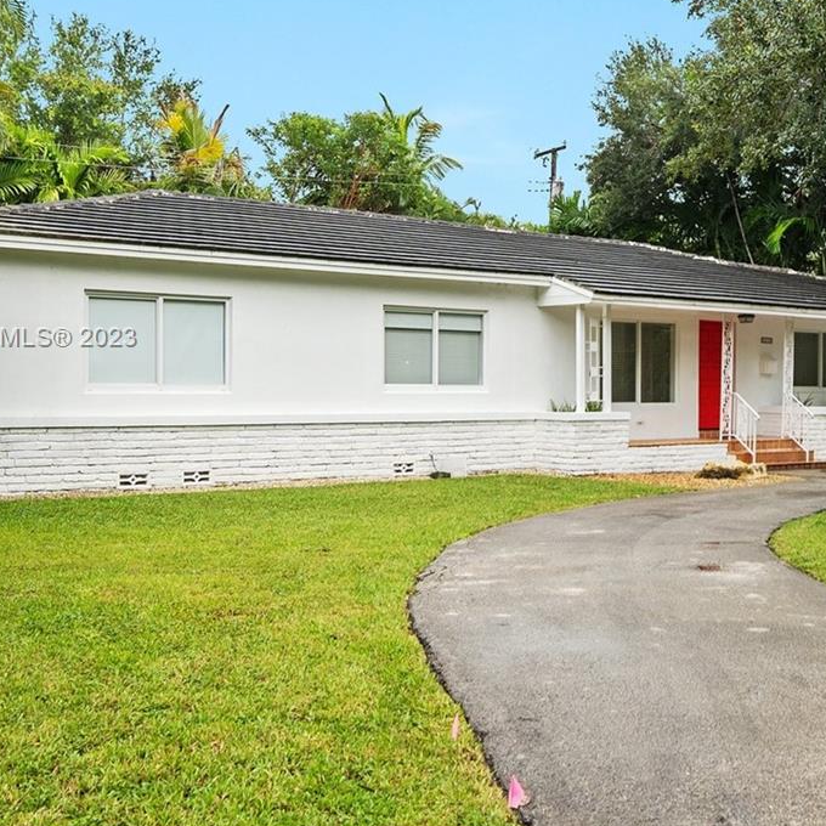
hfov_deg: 37.8
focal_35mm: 42
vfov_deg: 39.9
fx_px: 1134
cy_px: 339
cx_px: 719
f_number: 8
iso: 200
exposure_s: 1/60
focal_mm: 14
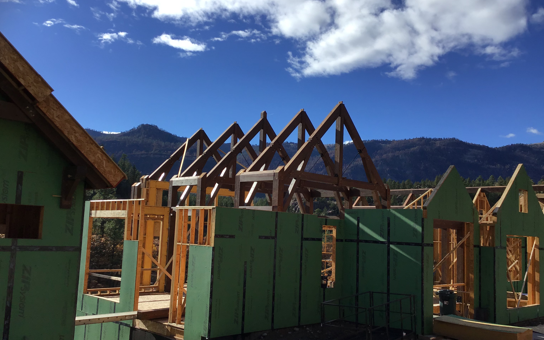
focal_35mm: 35
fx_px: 519
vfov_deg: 36.3
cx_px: 259
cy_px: 178
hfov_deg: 55.3
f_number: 2.4
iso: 25
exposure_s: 1/1274
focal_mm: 3.3
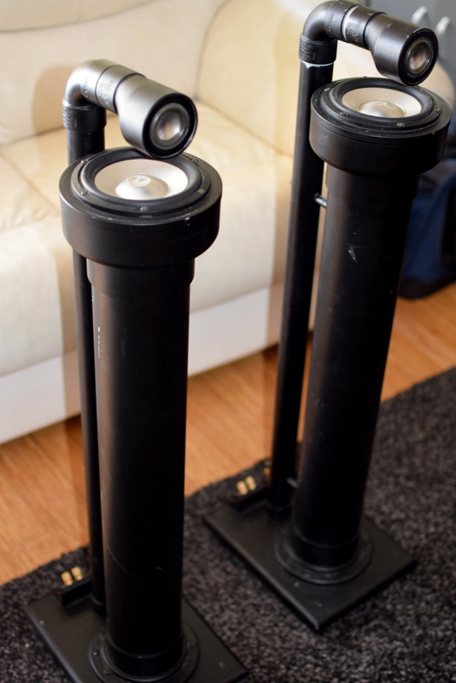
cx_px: 228
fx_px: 997
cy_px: 342
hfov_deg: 25.8
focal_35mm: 52
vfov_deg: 37.8
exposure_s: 1/60
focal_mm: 35
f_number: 2.2
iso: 800
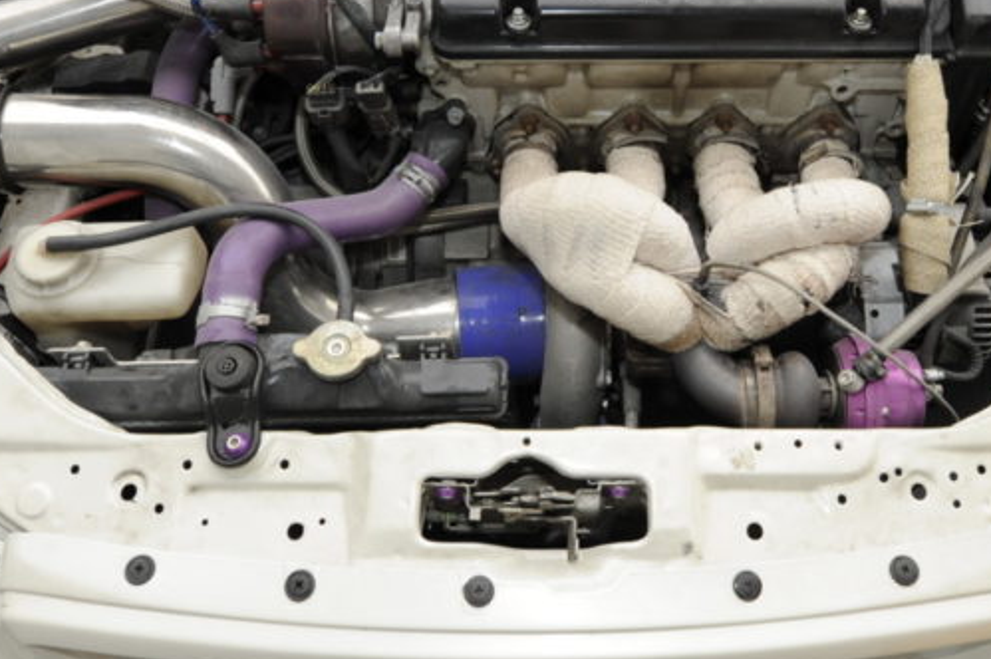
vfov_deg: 33.7
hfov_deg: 49.2
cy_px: 195
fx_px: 1073
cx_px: 600
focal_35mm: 39
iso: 200
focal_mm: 18
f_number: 8
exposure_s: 1/100
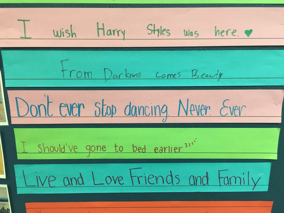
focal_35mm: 29
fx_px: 238
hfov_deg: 61.7
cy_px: 106
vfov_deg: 48.2
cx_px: 142
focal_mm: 4.15
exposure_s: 1/30
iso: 64
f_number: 2.2
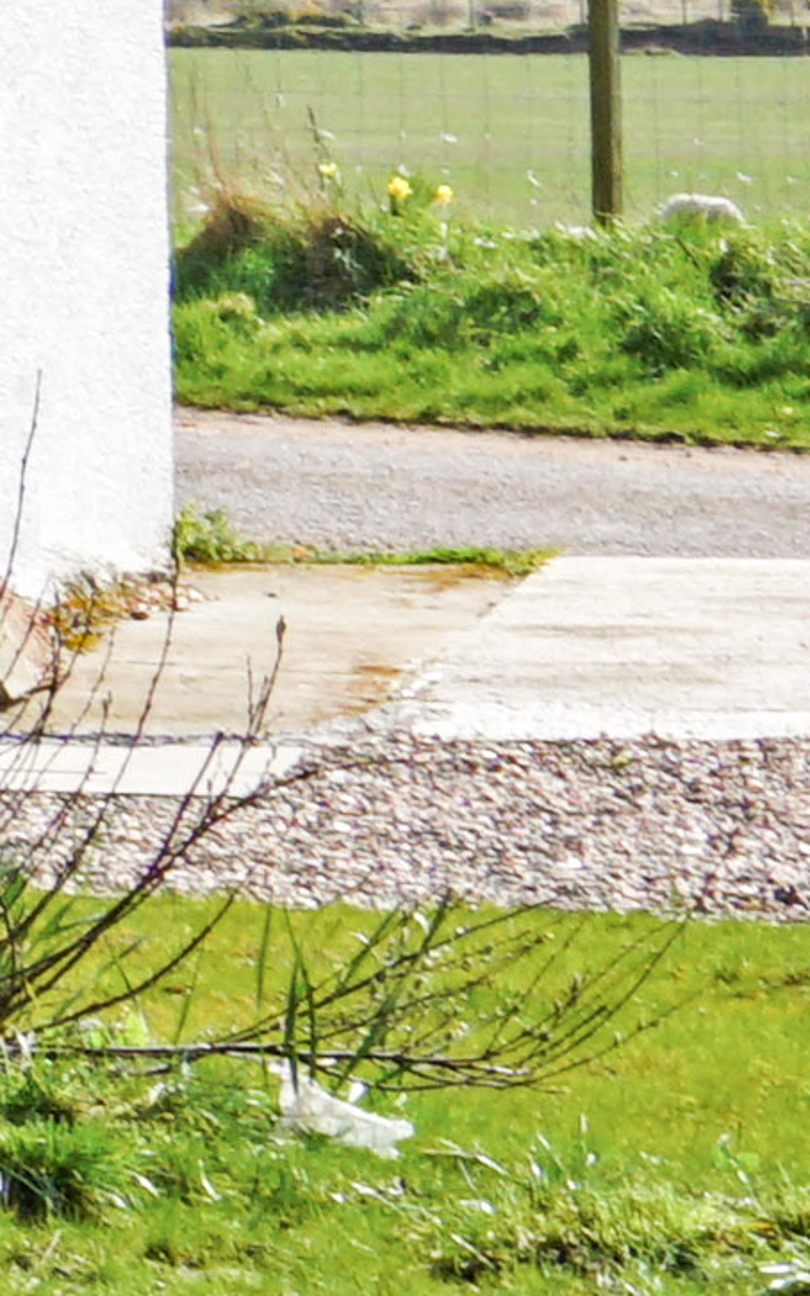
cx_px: -3274
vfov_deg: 6.9
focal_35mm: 303
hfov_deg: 3.9
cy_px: -84
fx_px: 10708
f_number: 11
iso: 100
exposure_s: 1/125
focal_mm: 24
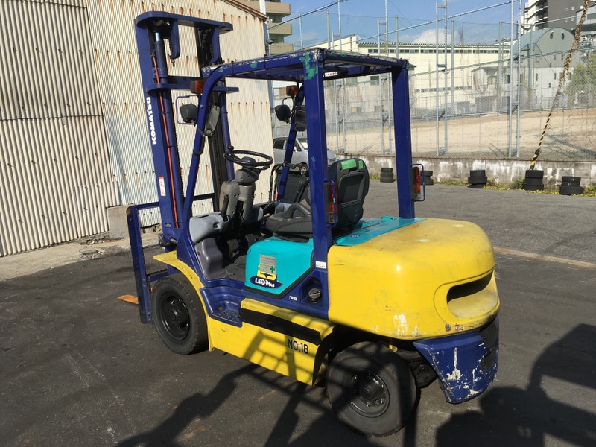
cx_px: 298
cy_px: 224
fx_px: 499
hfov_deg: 61.7
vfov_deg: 48.2
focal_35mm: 29
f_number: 2.2
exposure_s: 1/1789
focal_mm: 4.15
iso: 25
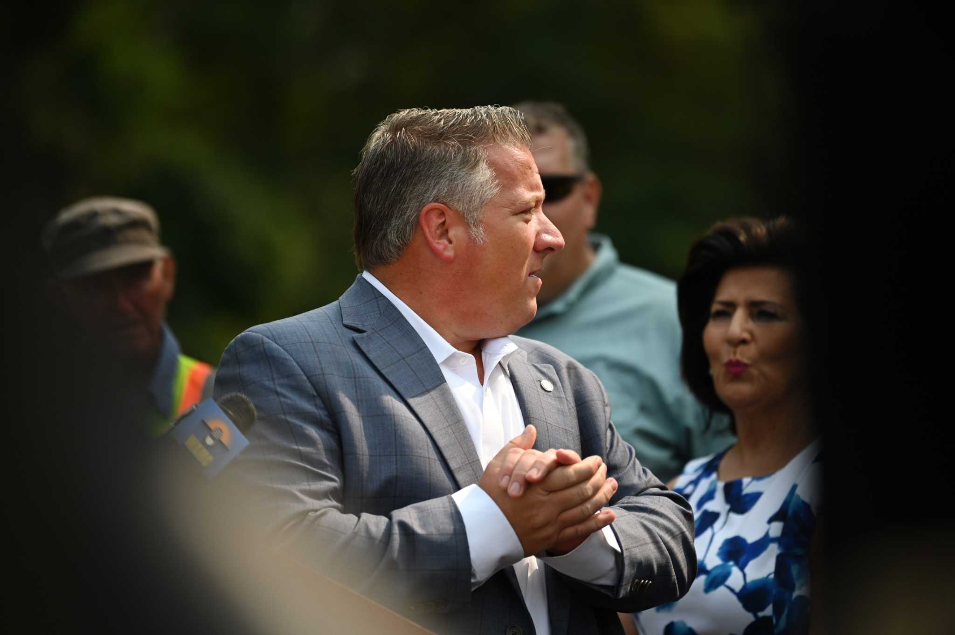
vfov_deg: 7.2
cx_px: 478
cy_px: 318
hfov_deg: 10.8
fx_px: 5036
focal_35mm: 190
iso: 720
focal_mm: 190
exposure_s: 1/8000
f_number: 2.8
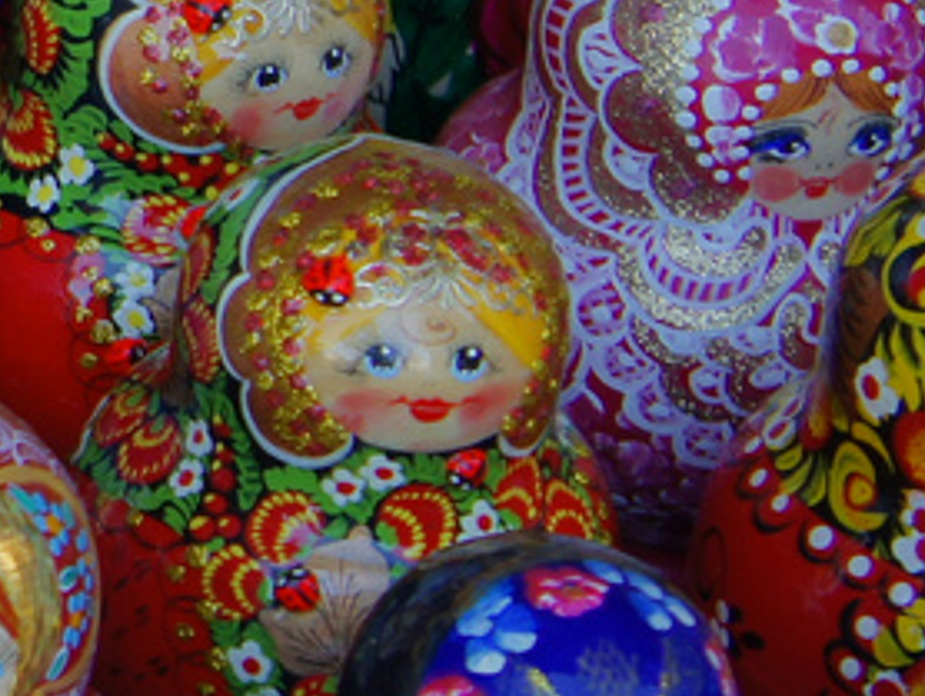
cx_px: -1243
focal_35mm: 252
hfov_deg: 7.4
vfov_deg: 5.9
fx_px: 6740
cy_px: -110
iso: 200
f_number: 4.5
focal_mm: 30
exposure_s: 1/80
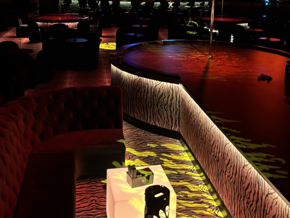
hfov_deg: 42.1
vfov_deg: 31.1
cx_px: 136
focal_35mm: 45
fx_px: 377
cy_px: 33
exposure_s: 1/23
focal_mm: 5.96
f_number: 1.6
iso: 800
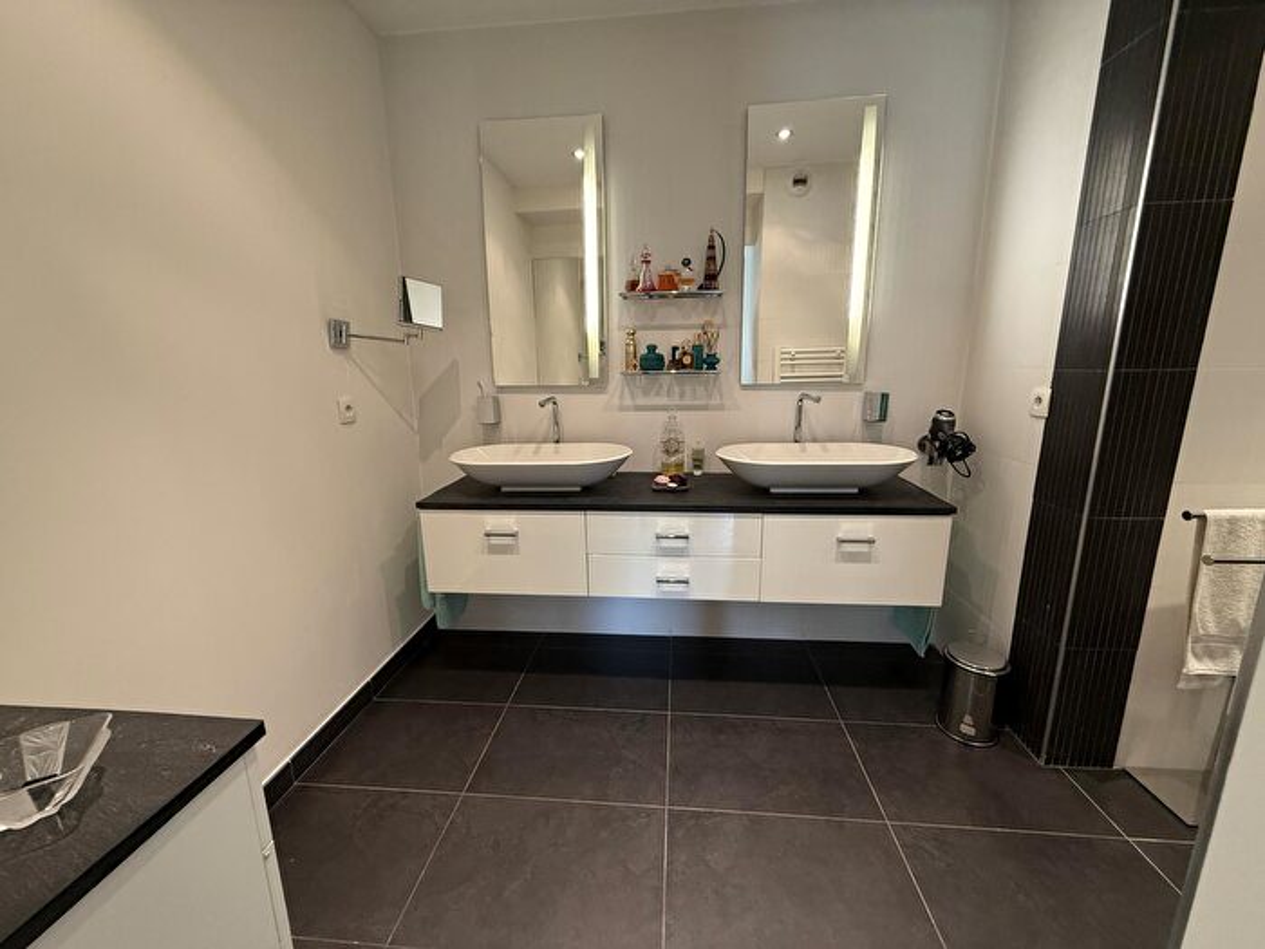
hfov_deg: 102.1
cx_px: 632
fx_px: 512
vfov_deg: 85.7
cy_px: 474
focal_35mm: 14
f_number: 2.2
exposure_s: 1/100
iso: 320
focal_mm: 2.22
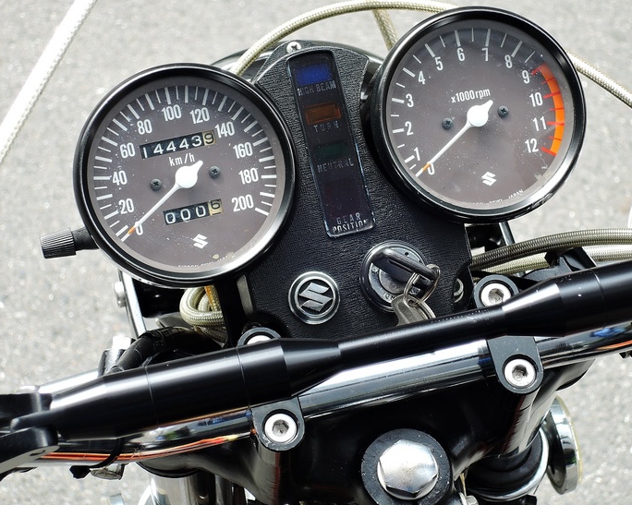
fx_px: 1814
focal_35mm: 97
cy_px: 229
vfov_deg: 15.9
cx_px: 364
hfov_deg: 19.7
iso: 100
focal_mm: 18.2
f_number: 4.5
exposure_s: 1/60
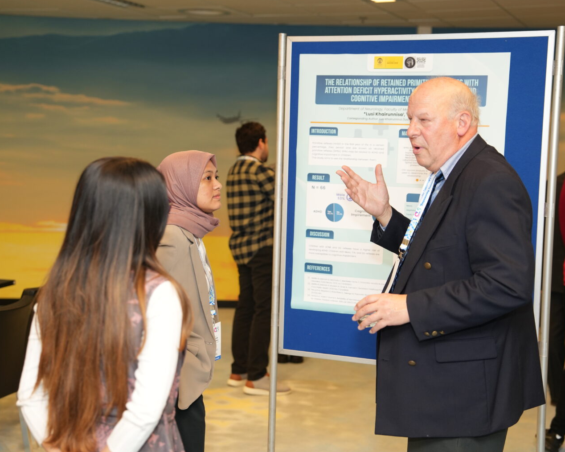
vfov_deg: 26.2
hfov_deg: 32.5
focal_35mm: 58
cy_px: 226
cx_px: 290
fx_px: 970
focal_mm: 51
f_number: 2.8
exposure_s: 1/250
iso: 1000
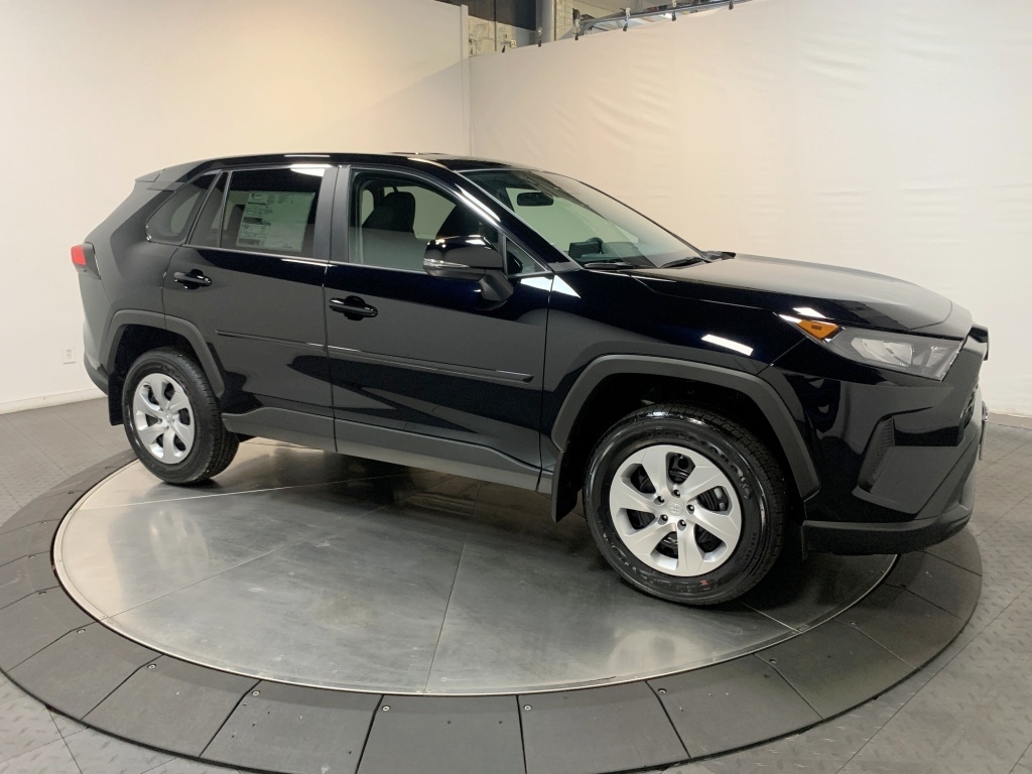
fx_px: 775
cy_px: 387
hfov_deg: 67.3
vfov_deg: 53.1
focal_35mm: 26
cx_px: 516
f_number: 1.8
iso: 250
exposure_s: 1/60
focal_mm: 4.25
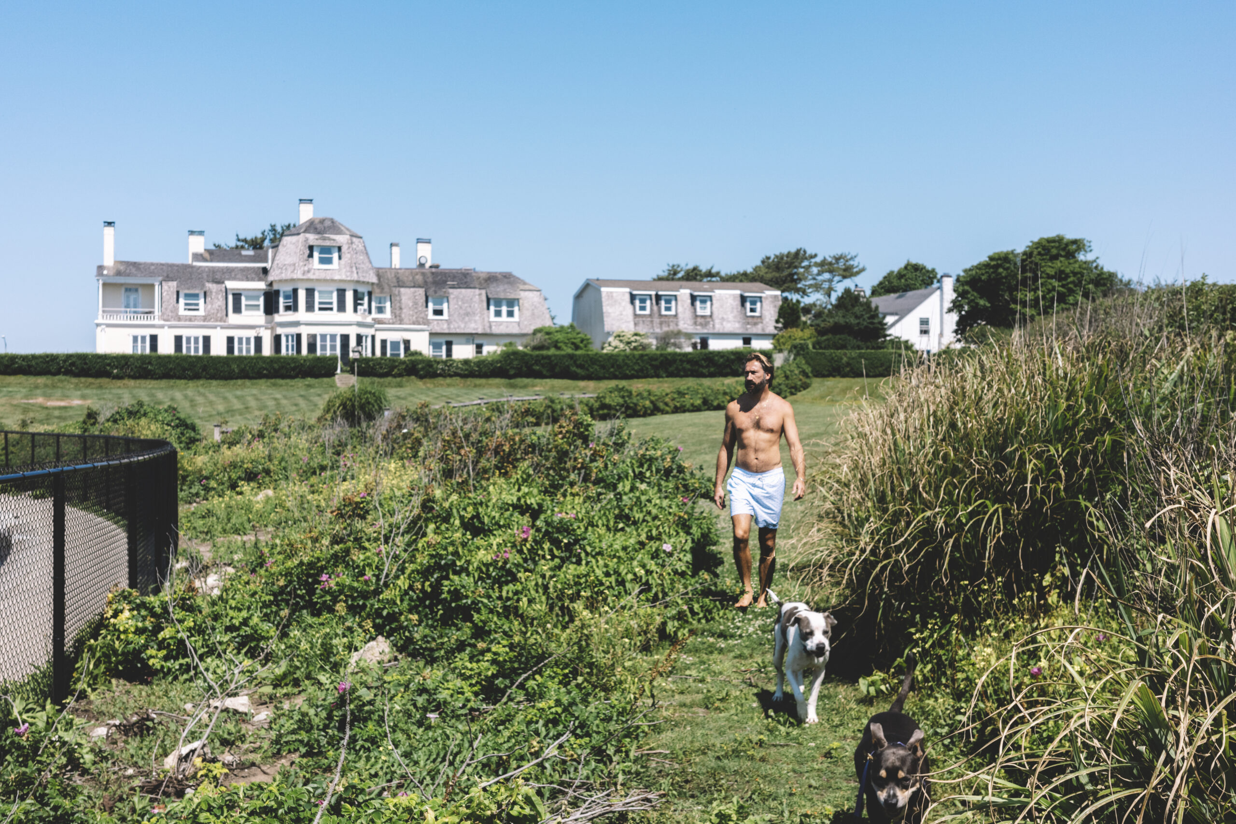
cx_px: 618
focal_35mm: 40
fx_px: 1373
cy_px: 412
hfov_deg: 48.5
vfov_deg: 33.4
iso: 250
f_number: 5
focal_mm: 26
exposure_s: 1/2000
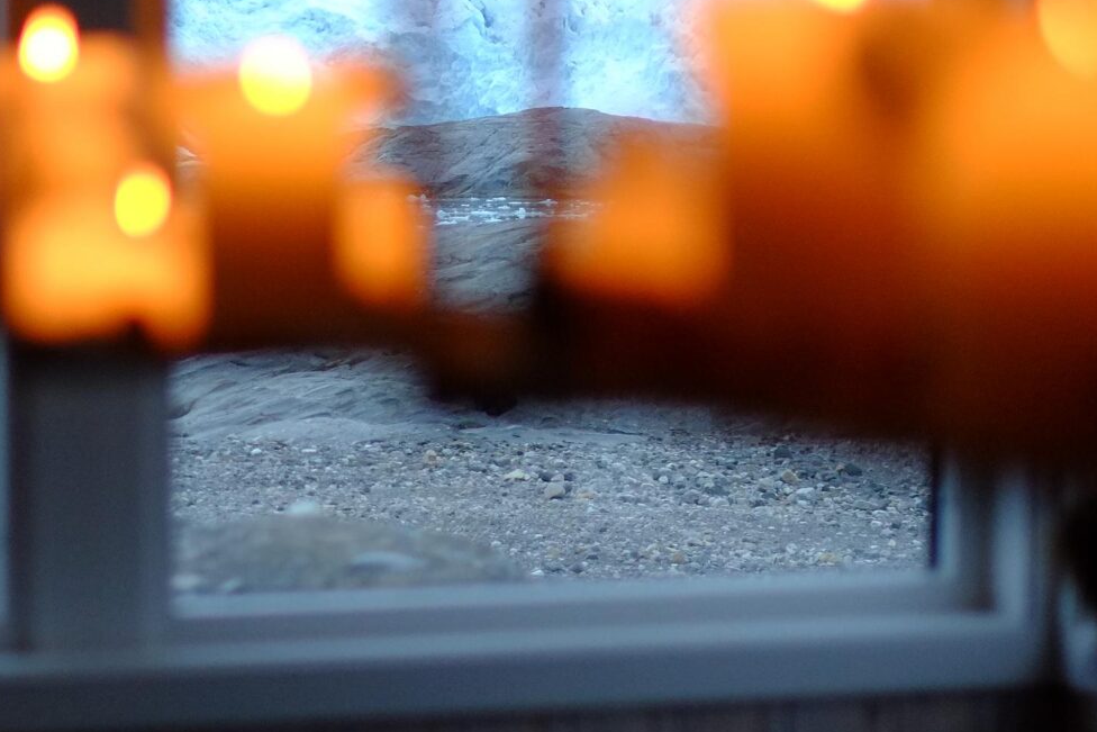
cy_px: 259
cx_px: 135
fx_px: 4236
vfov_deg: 9.9
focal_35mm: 139
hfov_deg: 14.6
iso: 800
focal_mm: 35
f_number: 1.4
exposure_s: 1/1000
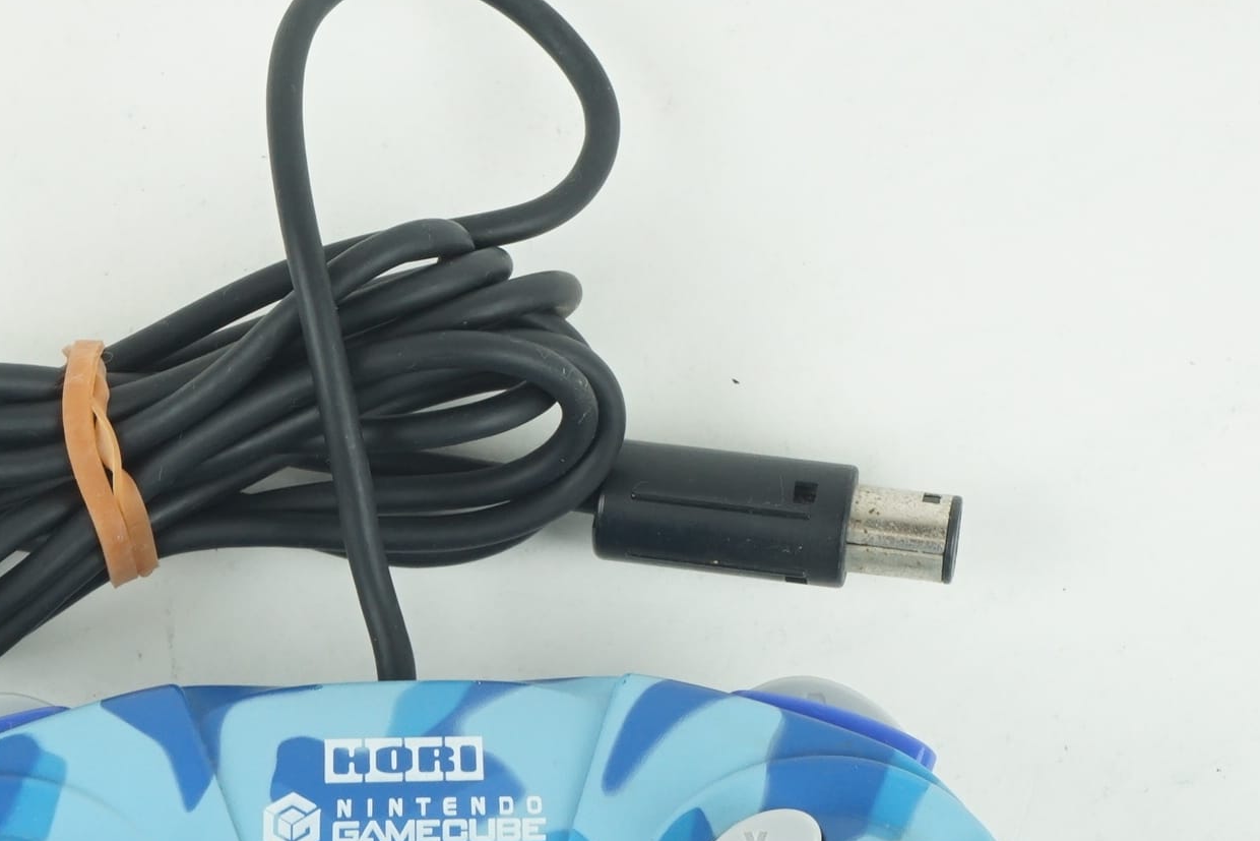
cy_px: 837
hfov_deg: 14.7
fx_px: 4865
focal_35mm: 139
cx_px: 356
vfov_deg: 9.8
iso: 500
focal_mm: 42
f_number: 13
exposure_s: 1/30
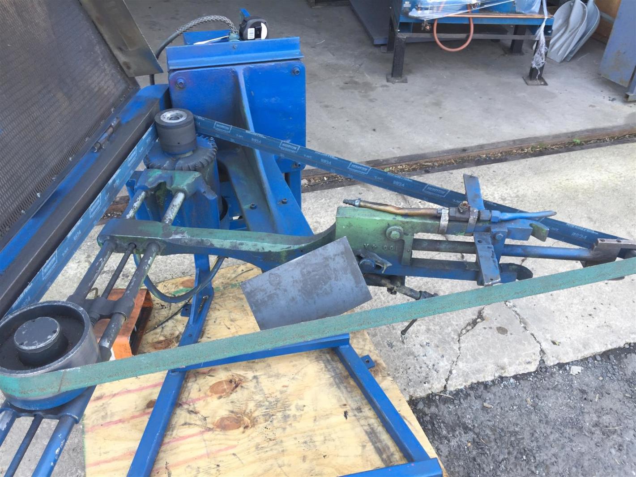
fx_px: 533
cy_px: 238
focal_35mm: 29
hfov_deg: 61.7
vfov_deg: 48.2
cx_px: 318
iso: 32
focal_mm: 4.15
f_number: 2.2
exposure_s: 1/60
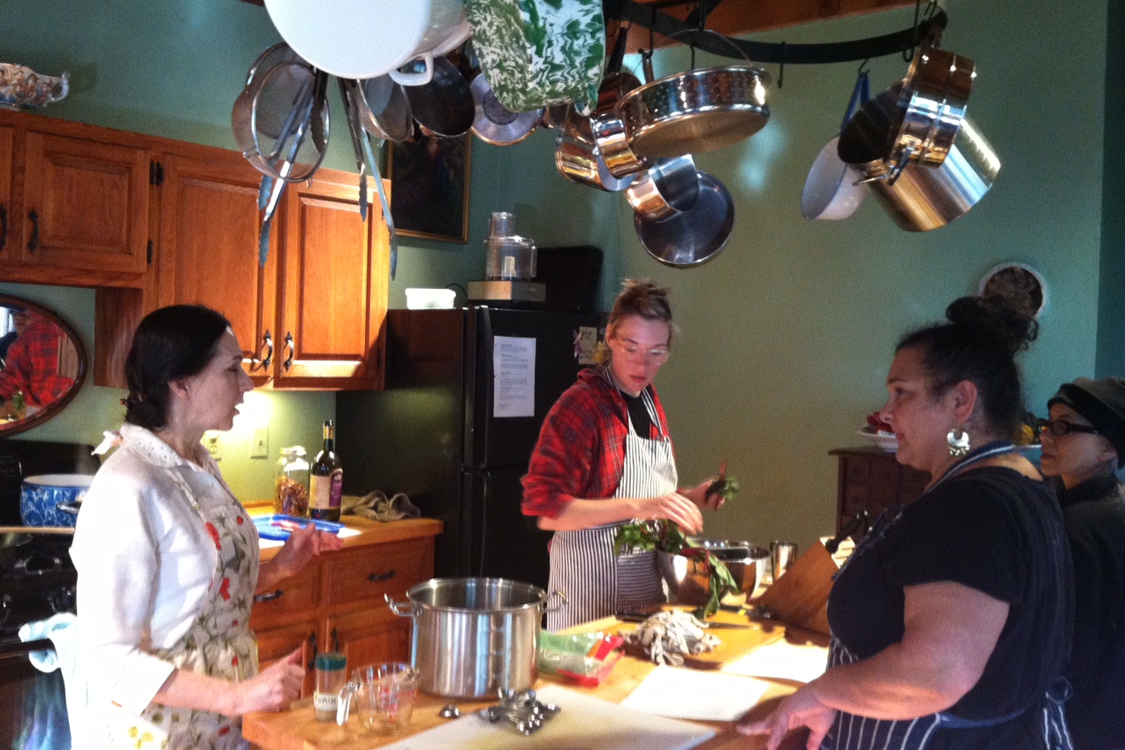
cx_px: 567
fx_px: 1156
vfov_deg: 35.9
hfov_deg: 51.9
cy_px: 360
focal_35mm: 37
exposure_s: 1/15
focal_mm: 3.85
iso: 320
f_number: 2.8
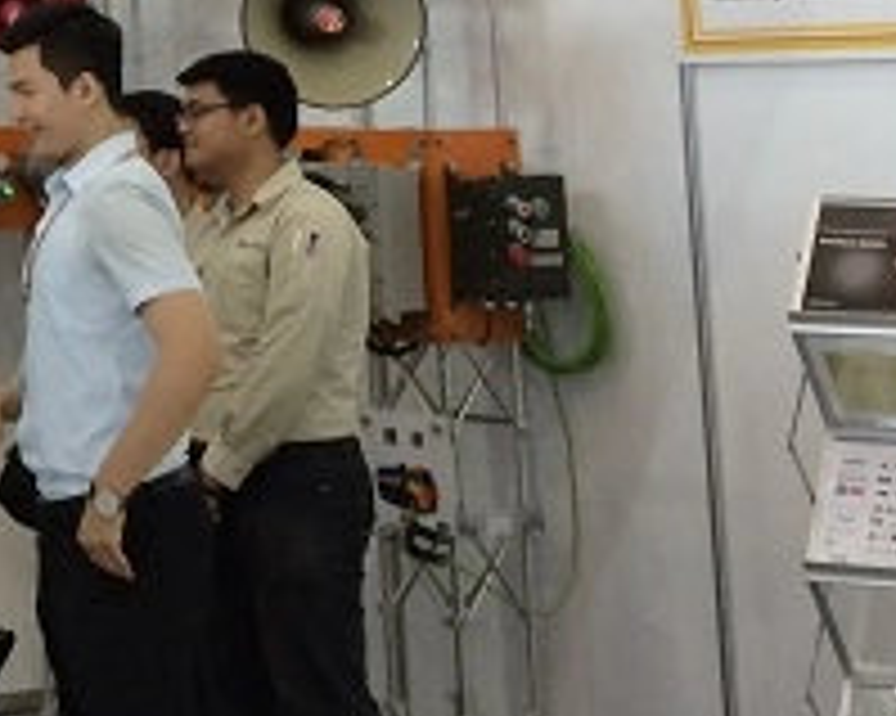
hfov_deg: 14.8
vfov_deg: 13.1
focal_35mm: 114
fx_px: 3022
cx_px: -702
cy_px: -203
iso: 40
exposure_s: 1/30
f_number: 2.2
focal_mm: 4.15
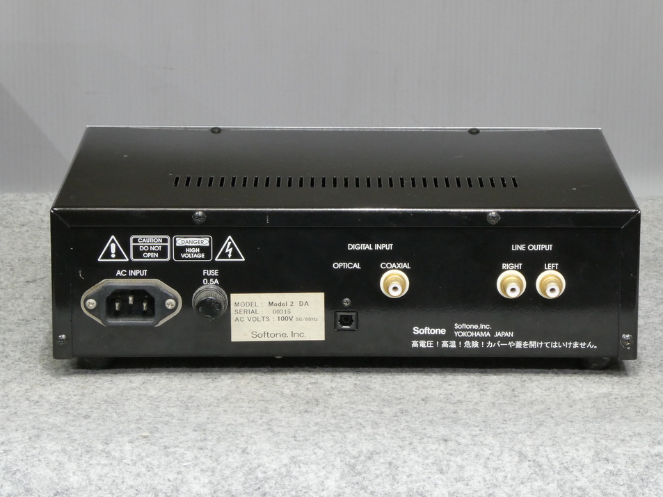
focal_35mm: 136
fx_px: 2605
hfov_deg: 14.5
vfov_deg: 10.9
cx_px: 330
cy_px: 248
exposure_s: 1/5
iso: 400
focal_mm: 24.2
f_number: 7.1
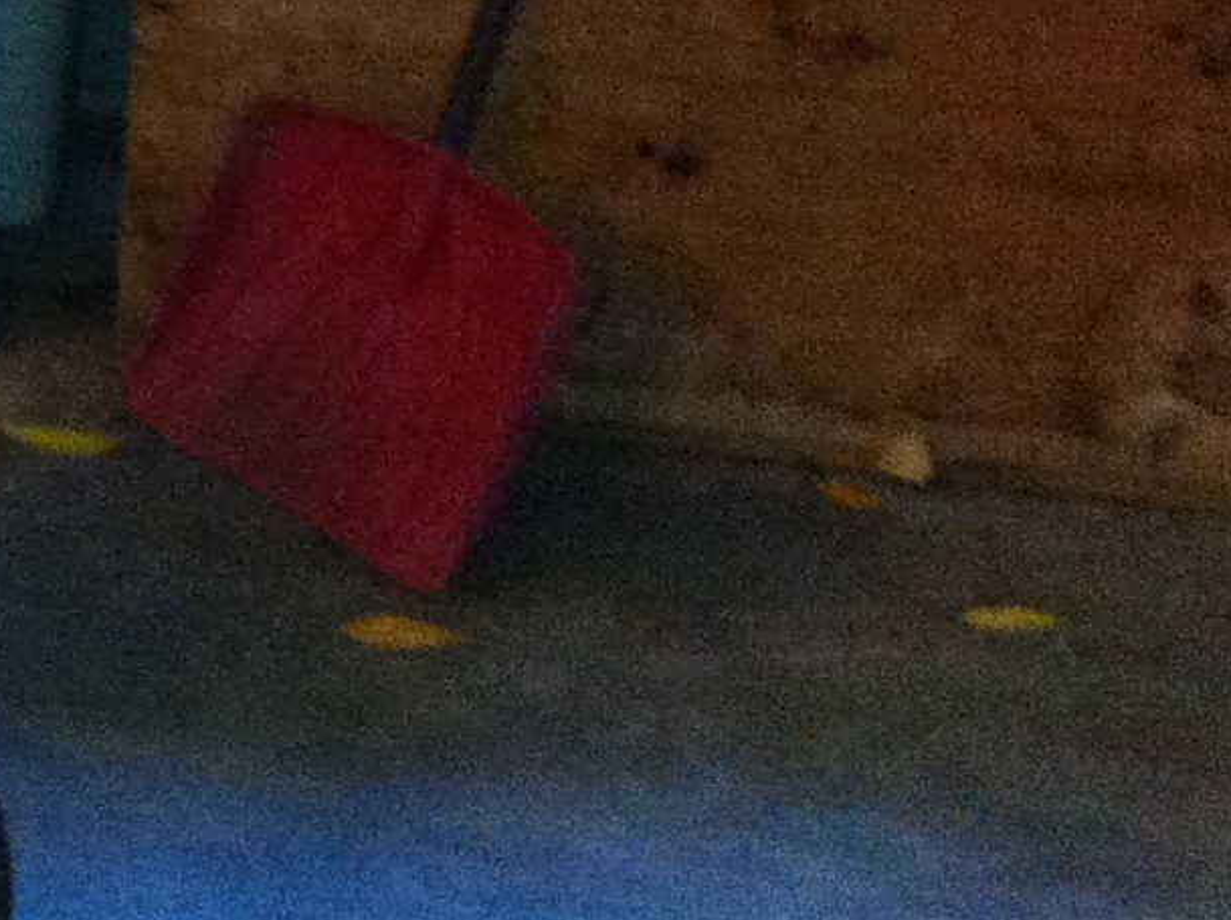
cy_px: -730
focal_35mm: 149
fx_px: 5291
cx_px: -1253
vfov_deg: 9.5
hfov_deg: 11.8
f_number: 2.8
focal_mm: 3.85
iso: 500
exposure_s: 1/15
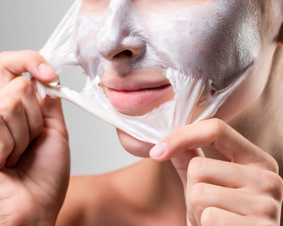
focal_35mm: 144
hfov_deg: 13.4
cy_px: 113
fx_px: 1206
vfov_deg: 10.7
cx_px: 138
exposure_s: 1/160
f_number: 6.3
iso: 50
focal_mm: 85
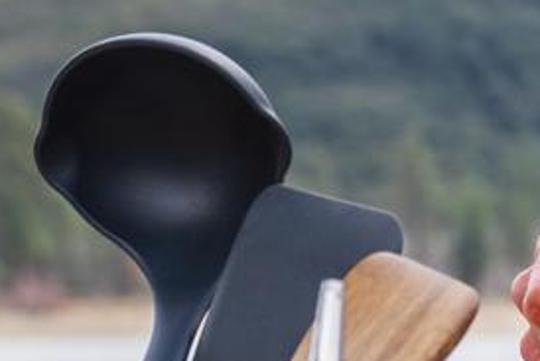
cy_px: 493
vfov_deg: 5.7
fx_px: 3617
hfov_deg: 8.1
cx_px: 1094
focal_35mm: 241
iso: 100
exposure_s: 1/320
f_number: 4.5
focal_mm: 44
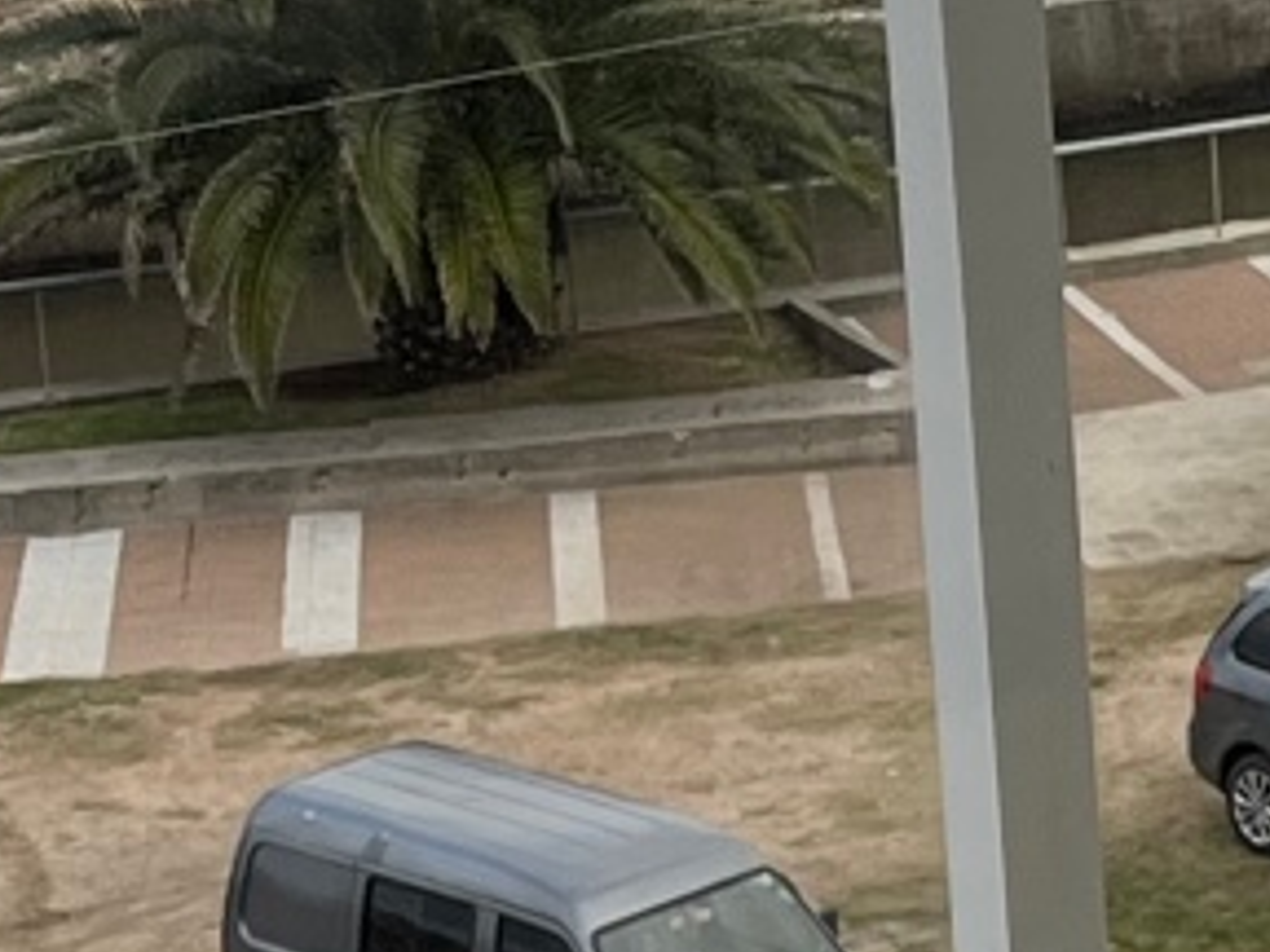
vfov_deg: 8.2
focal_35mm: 182
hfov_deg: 10.3
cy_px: 295
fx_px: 6677
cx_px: 2192
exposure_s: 1/544
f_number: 1.6
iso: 50
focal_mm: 5.1
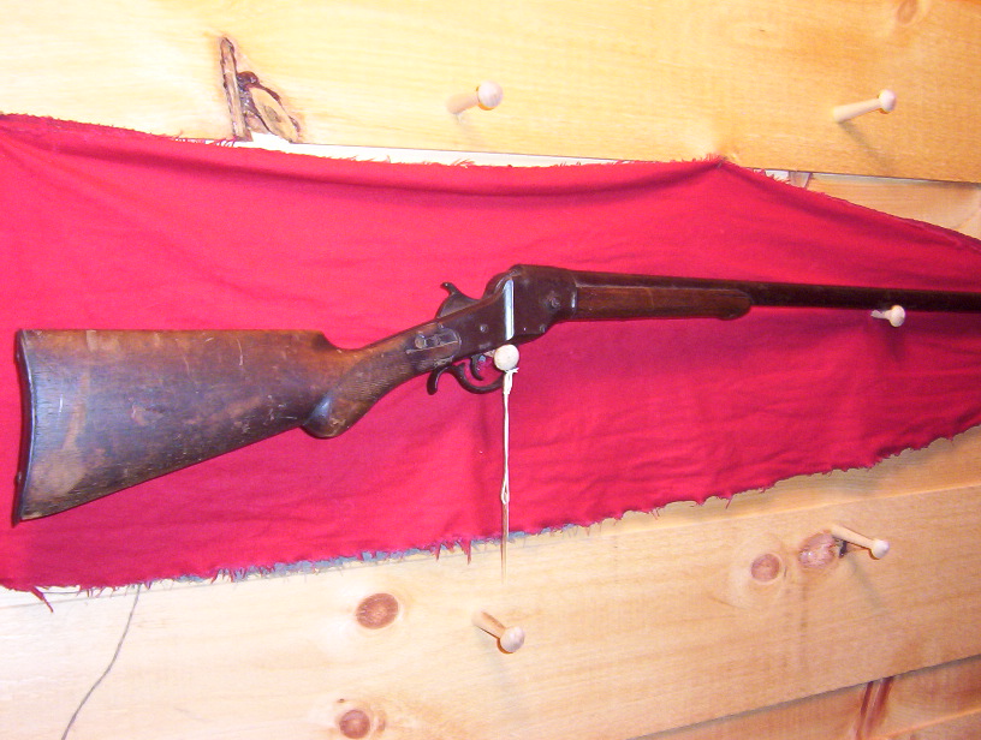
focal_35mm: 36
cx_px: 490
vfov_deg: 39.8
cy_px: 370
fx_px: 1023
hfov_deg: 51.2
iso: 140
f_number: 2.76
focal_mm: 5.54
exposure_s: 1/30
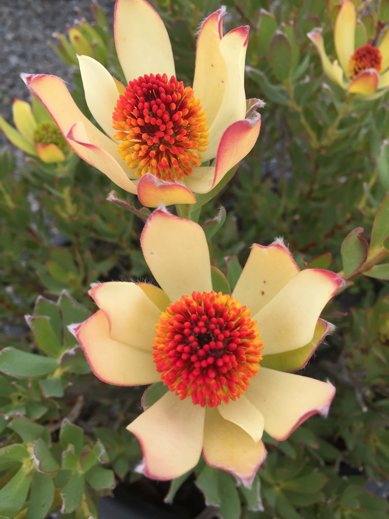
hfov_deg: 48.2
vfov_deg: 61.7
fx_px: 435
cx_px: 194
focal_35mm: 29
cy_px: 260
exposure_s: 1/356
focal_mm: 4.15
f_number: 2.2
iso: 32
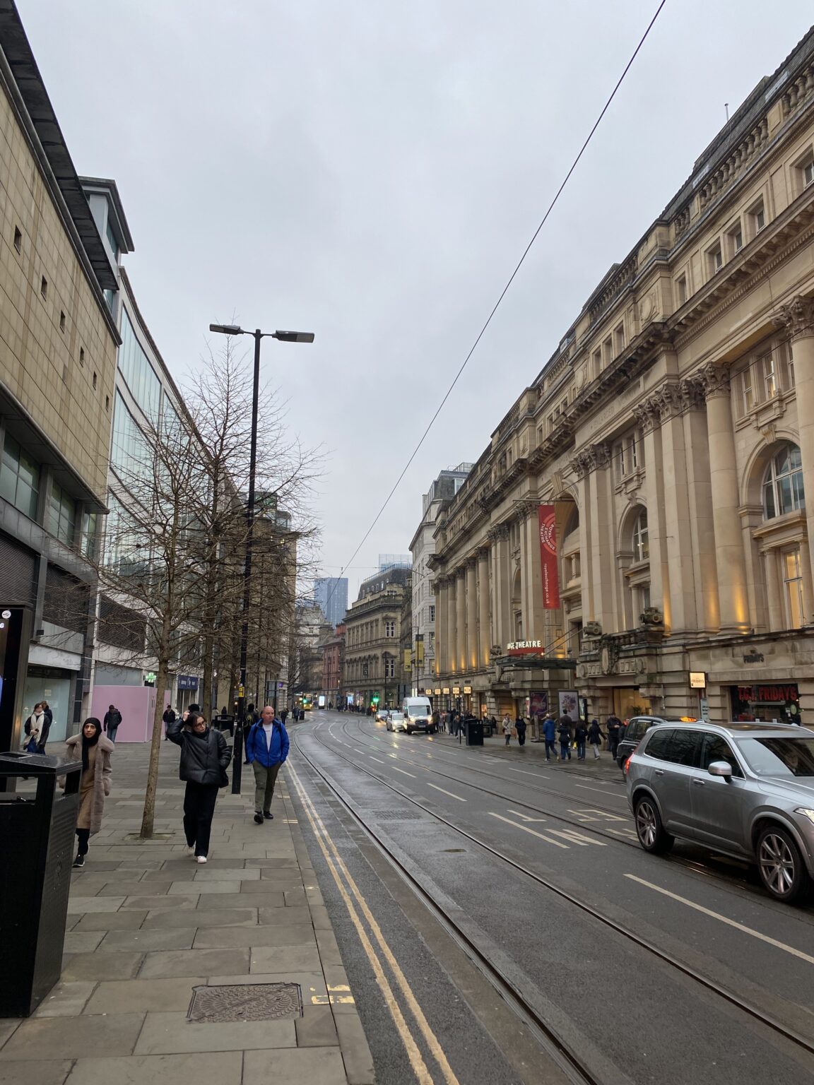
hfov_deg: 53.1
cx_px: 407
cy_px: 542
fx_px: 815
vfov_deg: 67.3
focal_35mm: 26
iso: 40
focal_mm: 4.25
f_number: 1.8
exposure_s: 1/121
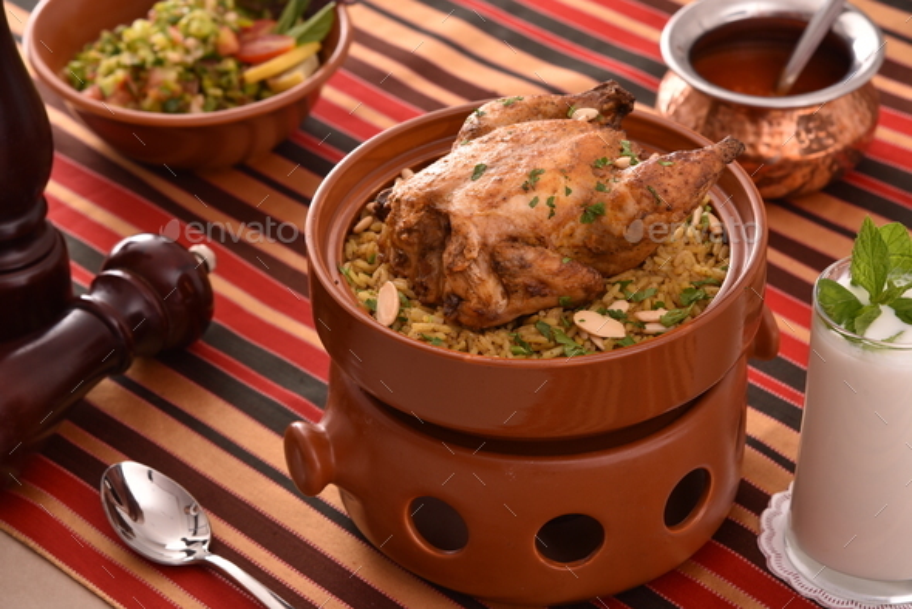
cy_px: 304
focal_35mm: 120
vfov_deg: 11.4
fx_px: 3041
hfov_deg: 17.1
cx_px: 456
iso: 200
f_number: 9
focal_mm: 120
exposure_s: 1/100
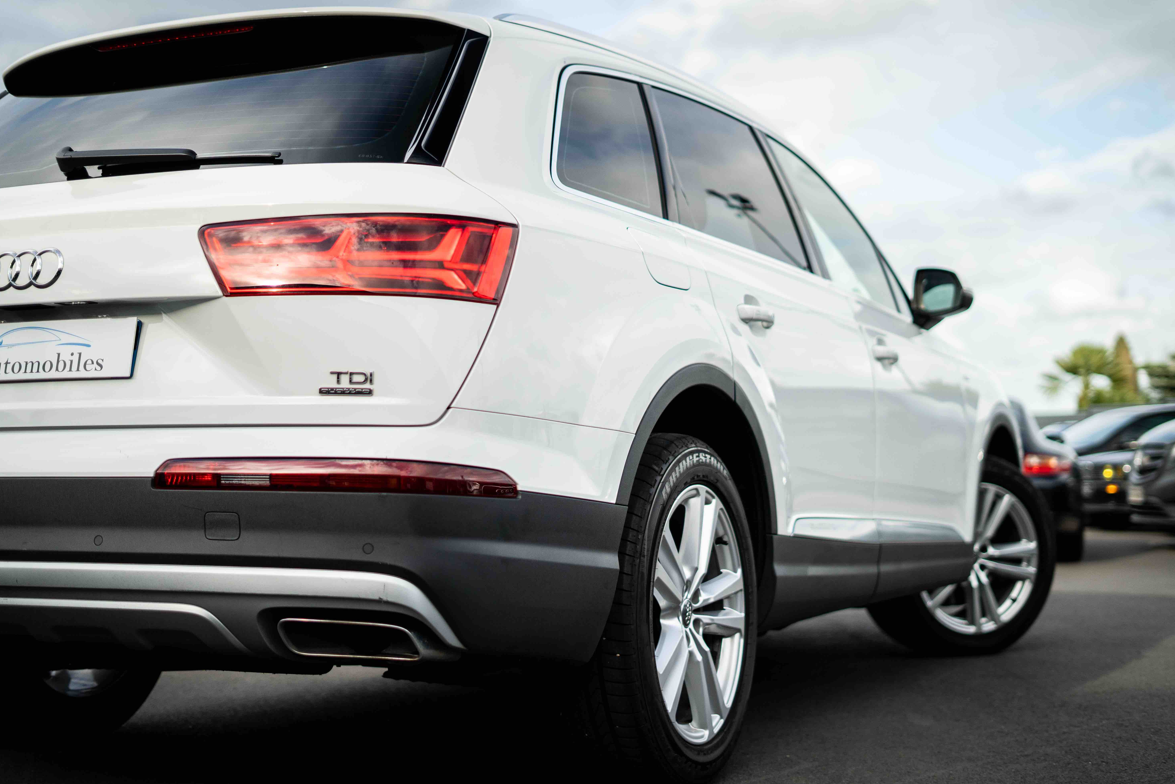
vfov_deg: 26.5
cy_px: 399
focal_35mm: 51
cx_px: 581
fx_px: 1665
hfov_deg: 38.9
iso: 320
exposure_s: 1/2500
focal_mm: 50
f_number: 1.8
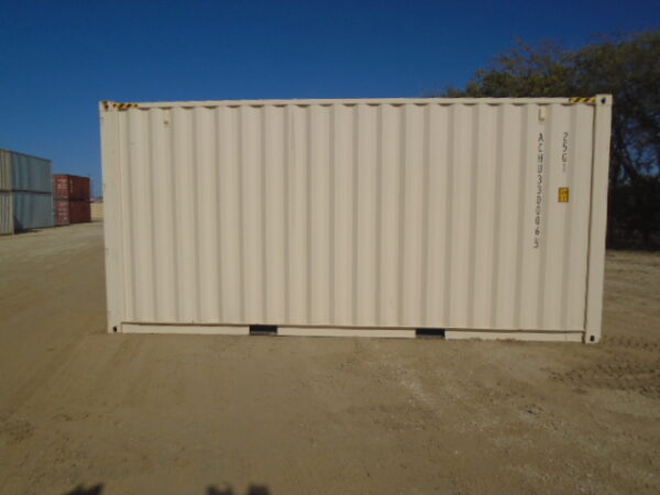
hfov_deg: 67.3
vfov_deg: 53.1
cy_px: 248
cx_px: 330
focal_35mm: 26
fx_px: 496
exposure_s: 1/800
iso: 100
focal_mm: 4.6
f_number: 8
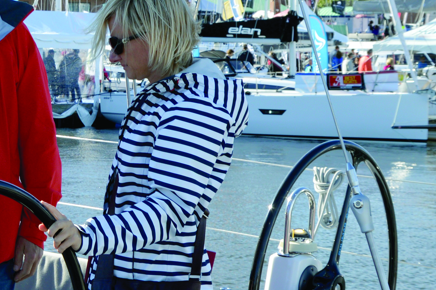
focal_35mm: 116
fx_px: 1404
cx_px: 12
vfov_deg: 11.8
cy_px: 133
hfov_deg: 17.3
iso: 100
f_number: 7.1
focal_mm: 22
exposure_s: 1/200
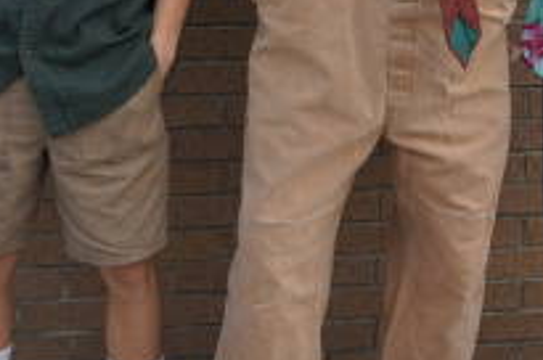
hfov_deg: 20.7
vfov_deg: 13.5
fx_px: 1484
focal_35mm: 99
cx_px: 355
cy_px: -64
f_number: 4.5
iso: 100
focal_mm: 21
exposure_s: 1/200
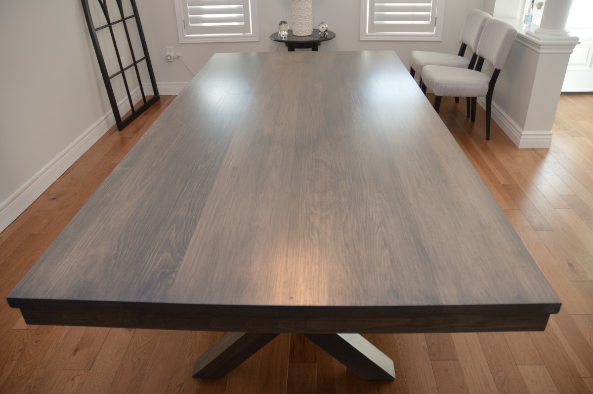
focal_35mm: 27
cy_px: 197
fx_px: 444
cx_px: 296
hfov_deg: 67.4
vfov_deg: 47.9
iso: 400
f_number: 4
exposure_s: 1/60
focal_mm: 18
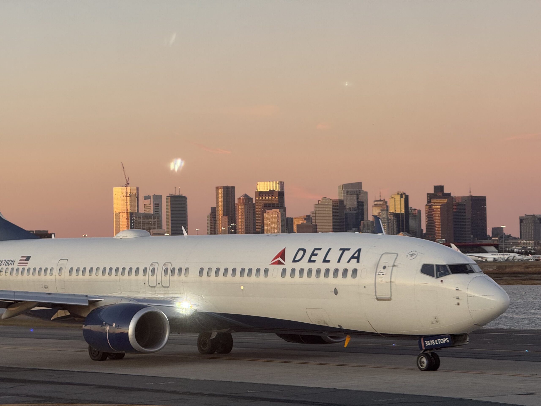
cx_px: 270
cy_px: 203
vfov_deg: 12.3
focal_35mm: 120
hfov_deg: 16.4
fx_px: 1875
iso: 80
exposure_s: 1/99
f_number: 2.8
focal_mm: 15.66
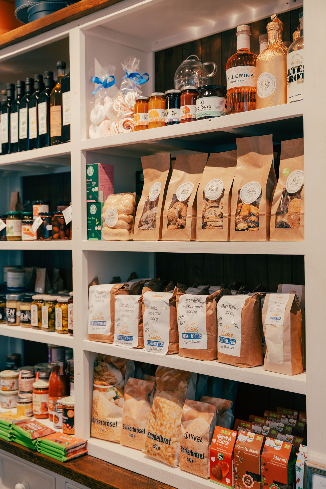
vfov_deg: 45.2
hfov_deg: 31.1
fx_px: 587
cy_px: 244
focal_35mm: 43
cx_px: 163
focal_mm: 43.2
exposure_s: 1/200
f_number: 3.5
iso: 800
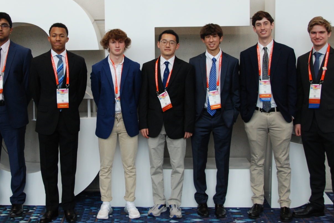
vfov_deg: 22.2
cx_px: 128
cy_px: 67
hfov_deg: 32.7
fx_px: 567
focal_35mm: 61
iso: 360
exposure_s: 1/30
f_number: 3.8
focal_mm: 24
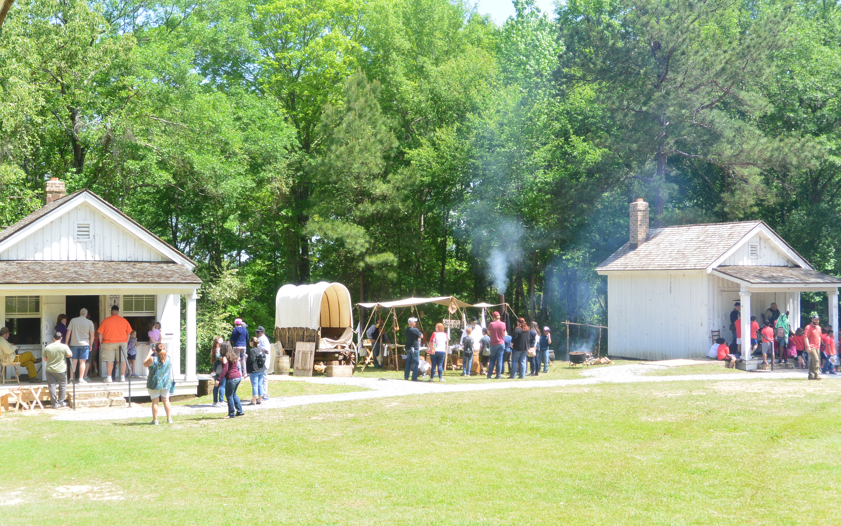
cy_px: 267
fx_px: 1100
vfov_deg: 26.9
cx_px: 421
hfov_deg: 41.8
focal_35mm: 48
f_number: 4.5
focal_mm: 17.5
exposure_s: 1/320
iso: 160
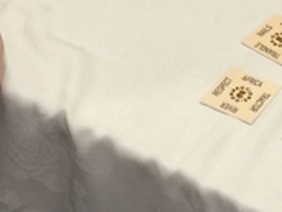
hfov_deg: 11.6
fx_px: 1377
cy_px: -362
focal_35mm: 169
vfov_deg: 7.9
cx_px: 243
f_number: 2.2
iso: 40
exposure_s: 1/15
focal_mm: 4.15
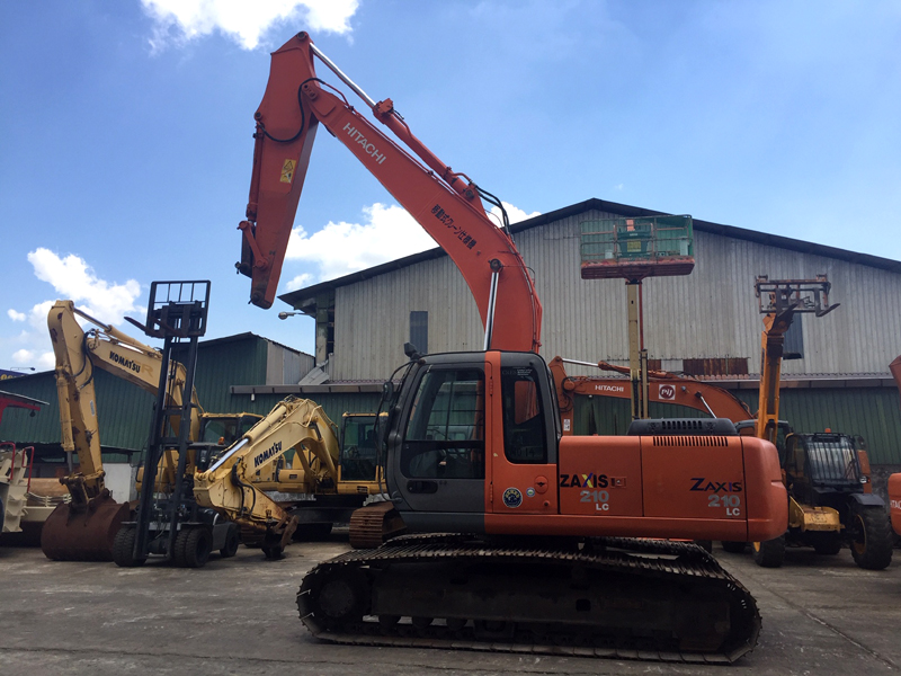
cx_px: 450
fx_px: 755
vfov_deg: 48.2
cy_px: 338
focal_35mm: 29
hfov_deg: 61.7
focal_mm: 4.15
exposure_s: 1/1236
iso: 32
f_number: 2.2
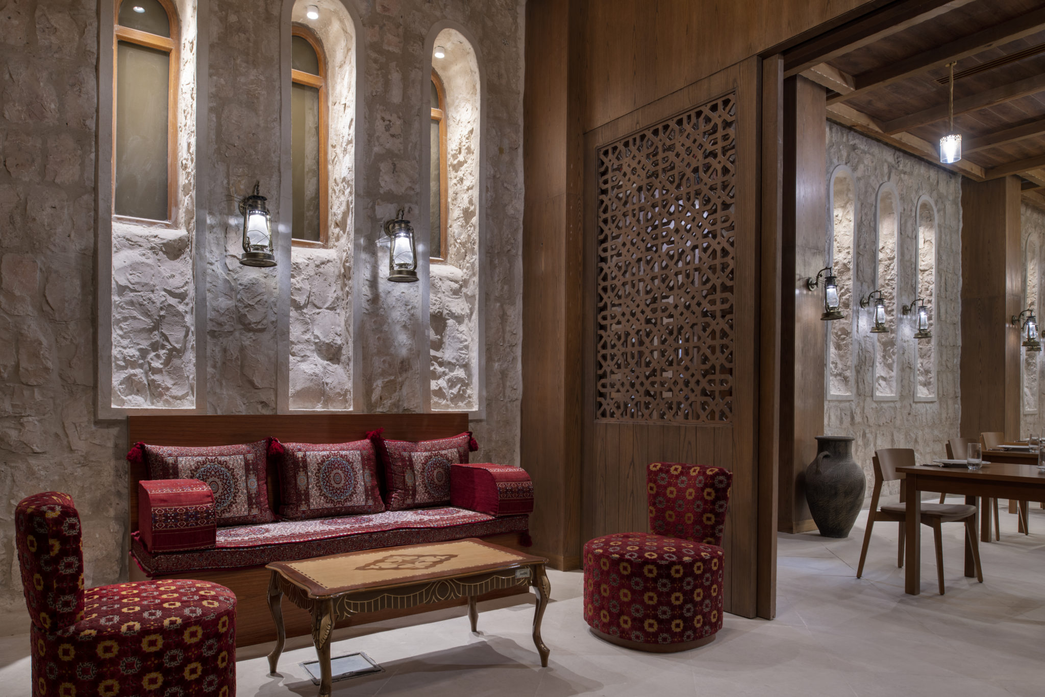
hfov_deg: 73.7
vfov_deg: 53.1
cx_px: 522
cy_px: 348
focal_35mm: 24
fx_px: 697
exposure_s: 20
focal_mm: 24
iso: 50
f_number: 8
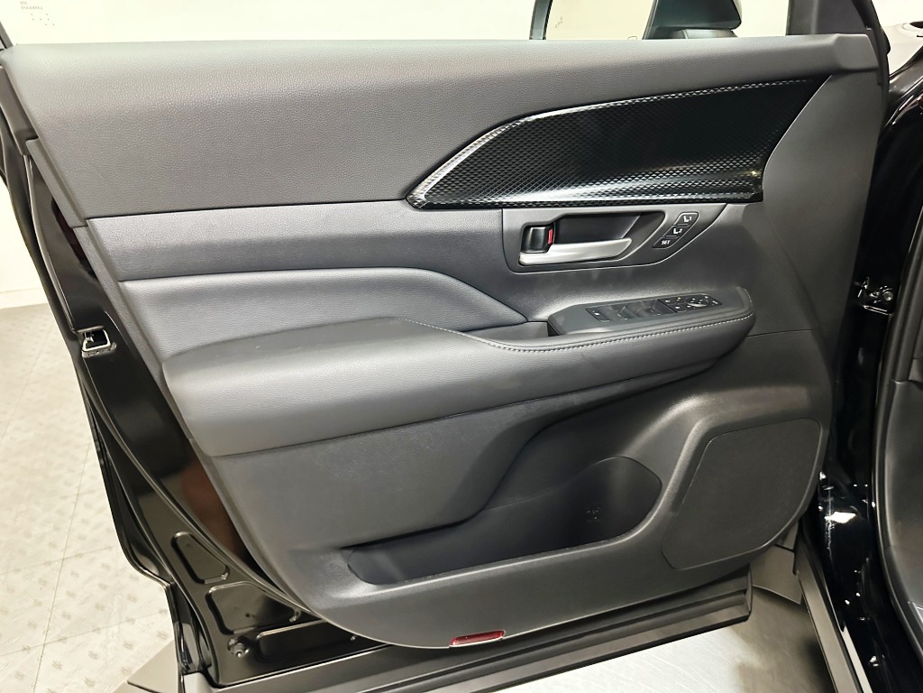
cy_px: 346
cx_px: 462
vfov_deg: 56.8
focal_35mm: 24
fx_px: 640
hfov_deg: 71.6
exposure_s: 1/40
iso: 1000
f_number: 1.78
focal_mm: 6.86
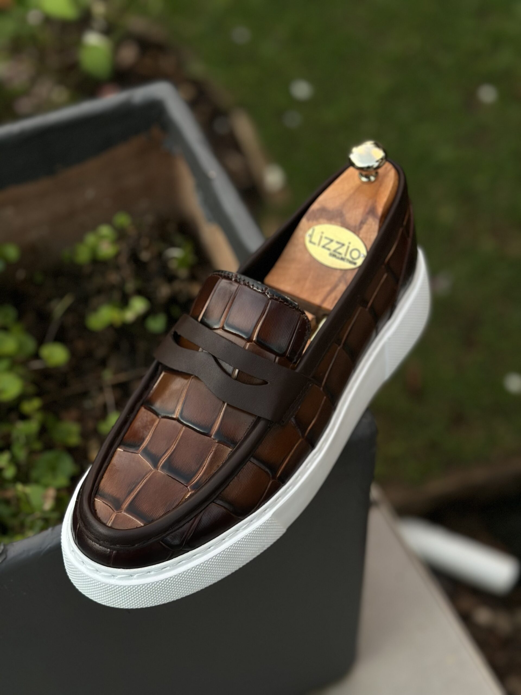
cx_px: 260
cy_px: 348
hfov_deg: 30.3
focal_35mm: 48
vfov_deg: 39.7
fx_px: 963
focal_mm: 6.86
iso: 250
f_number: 1.78
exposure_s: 1/60
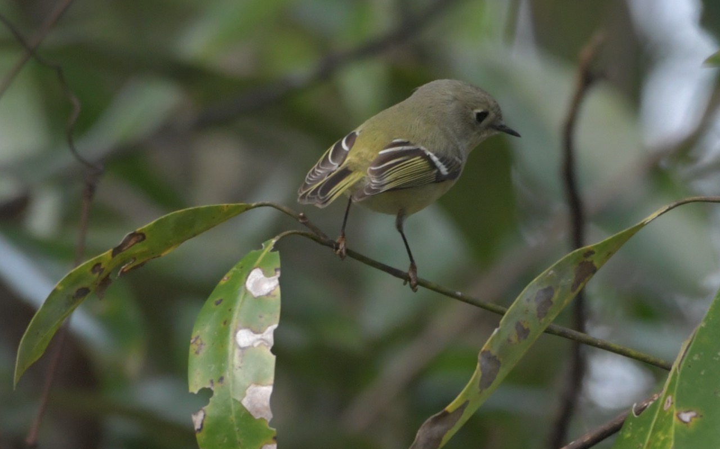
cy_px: 222
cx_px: 360
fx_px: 15027
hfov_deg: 2.7
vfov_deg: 1.7
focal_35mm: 766
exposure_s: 1/1000
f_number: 7.1
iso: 1600
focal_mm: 500
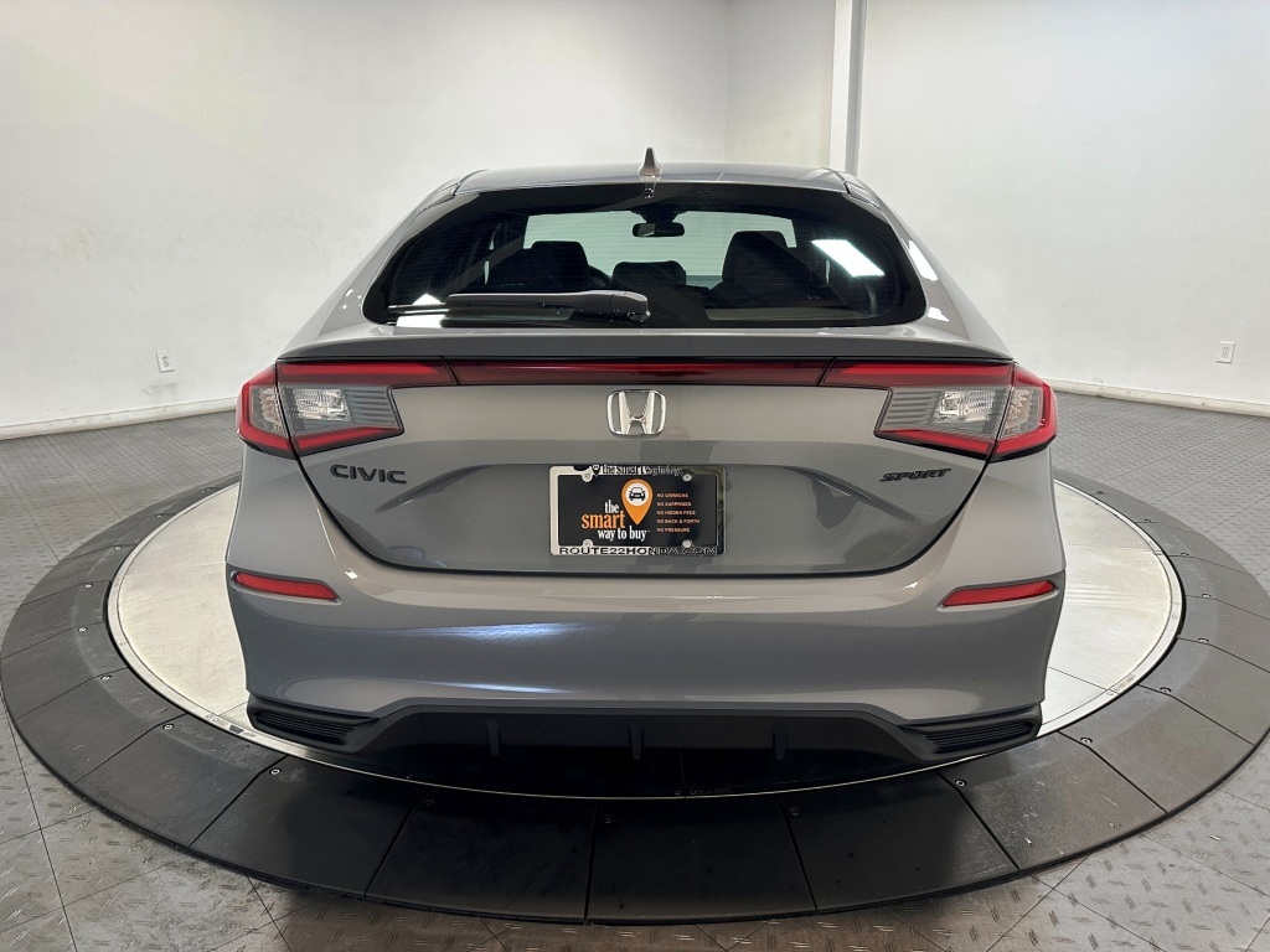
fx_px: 881
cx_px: 635
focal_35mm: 24
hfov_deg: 71.6
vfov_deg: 56.8
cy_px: 476
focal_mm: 6.86
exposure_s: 1/60
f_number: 1.78
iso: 320
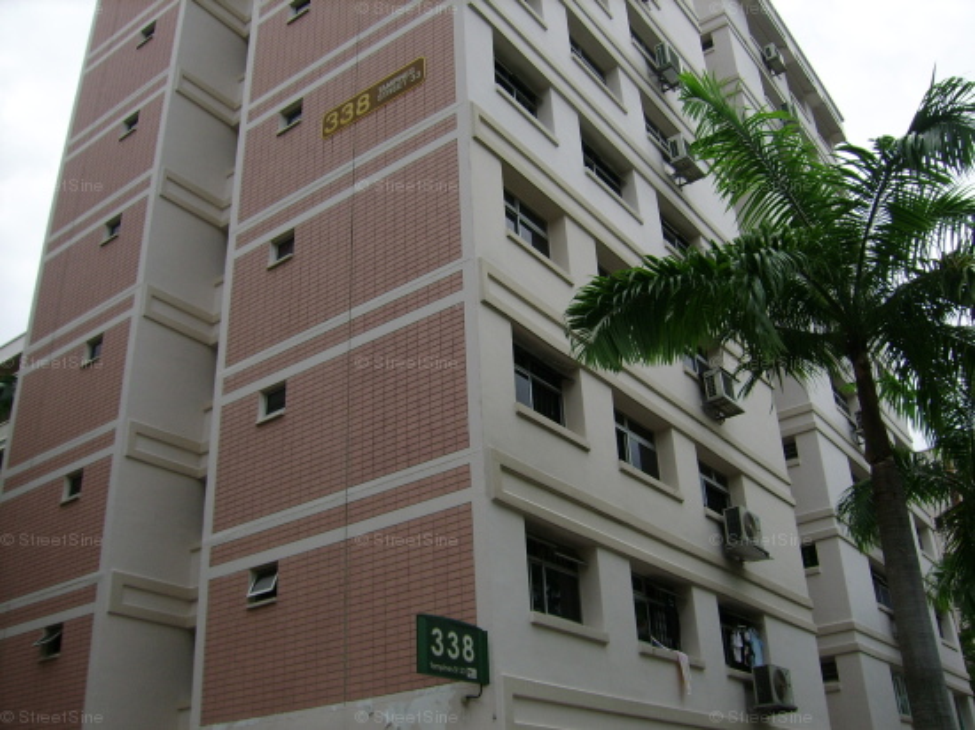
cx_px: 488
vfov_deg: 40.7
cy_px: 365
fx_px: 985
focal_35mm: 35
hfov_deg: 52.6
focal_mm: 5.95
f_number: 5.8
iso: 50
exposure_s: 1/594
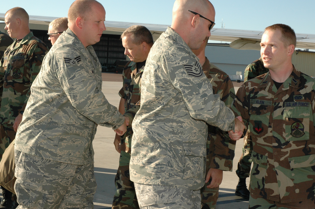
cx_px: 178
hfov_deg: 25.7
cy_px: 94
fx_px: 691
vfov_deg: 17.2
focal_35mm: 79
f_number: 10
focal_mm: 44
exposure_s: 1/400
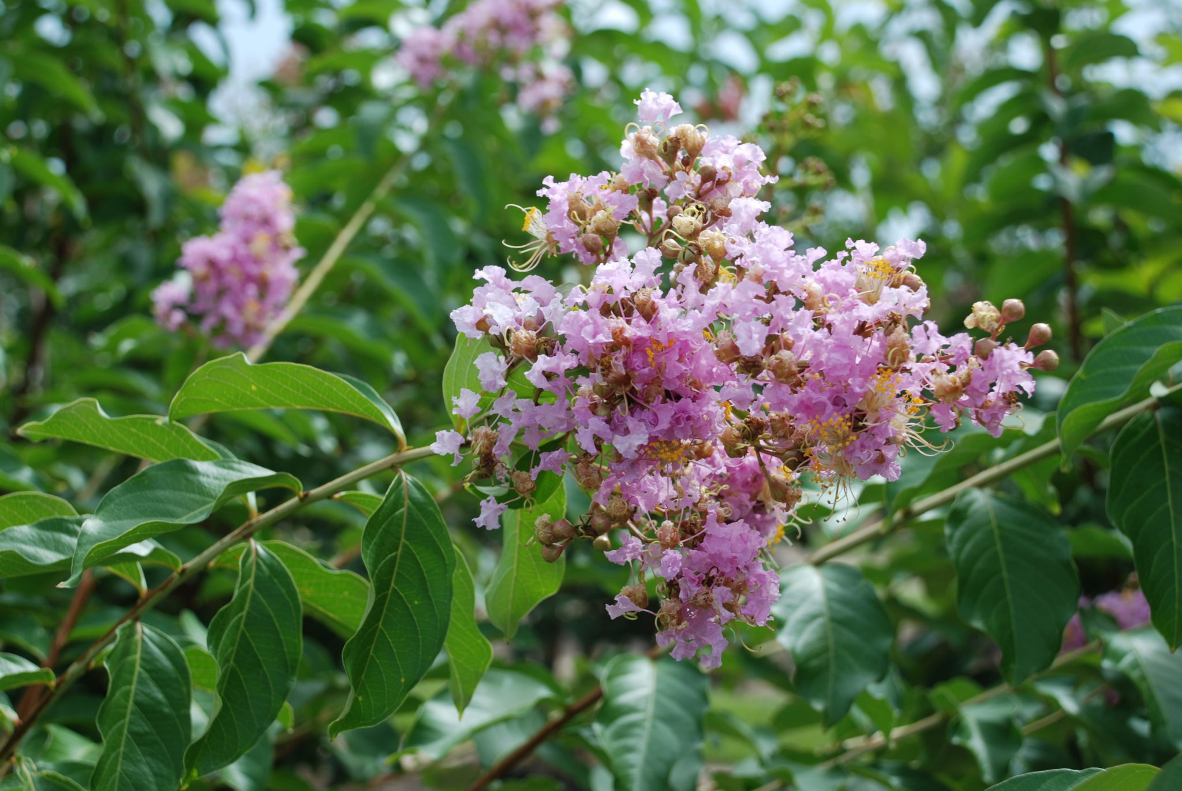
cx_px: 591
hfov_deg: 30.5
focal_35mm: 66
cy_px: 396
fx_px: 2170
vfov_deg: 20.7
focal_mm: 44
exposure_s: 1/160
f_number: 6.3
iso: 100
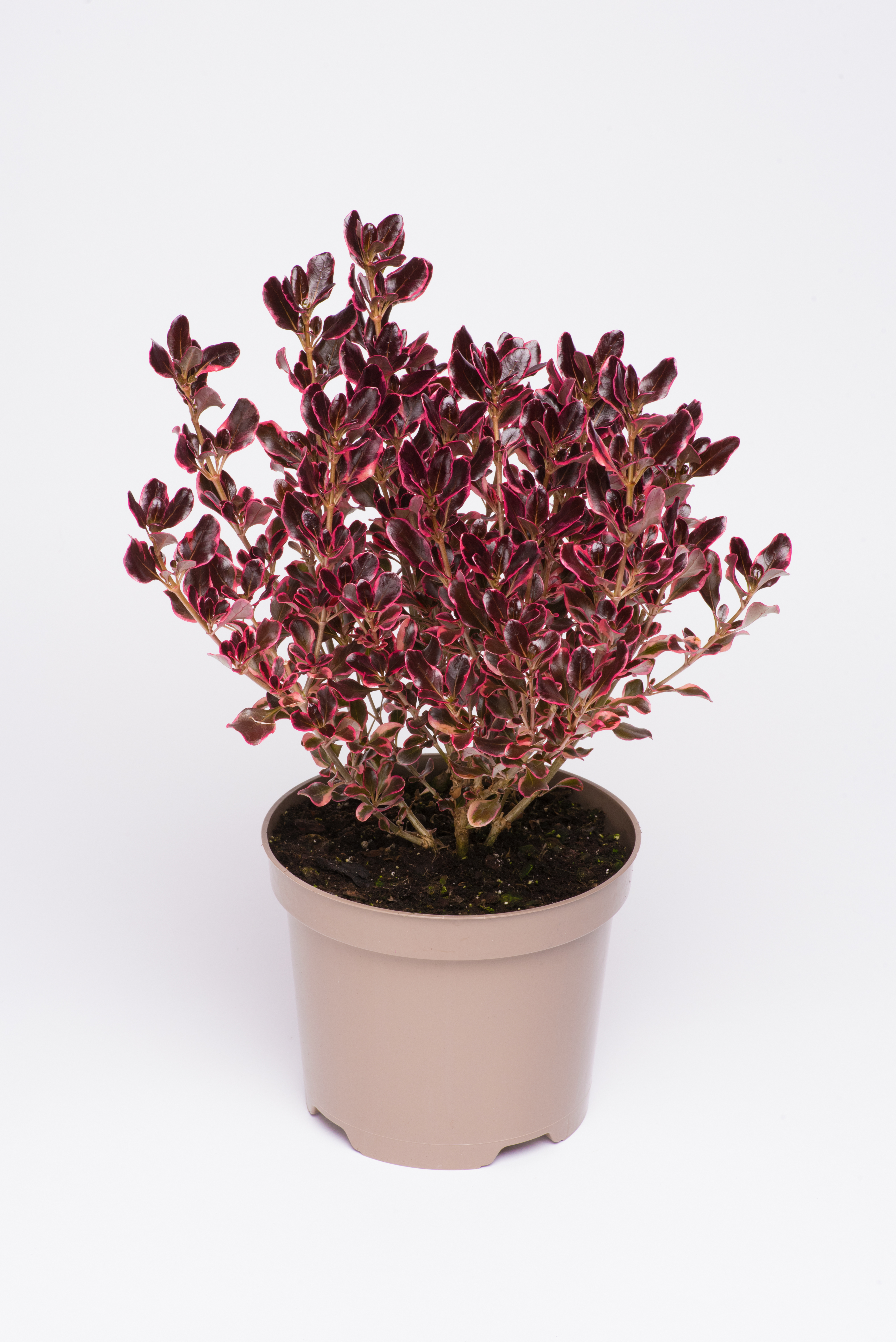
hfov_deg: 13.1
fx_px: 3916
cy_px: 671
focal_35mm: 105
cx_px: 448
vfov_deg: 19.4
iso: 500
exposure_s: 1/125
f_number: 22
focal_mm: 105
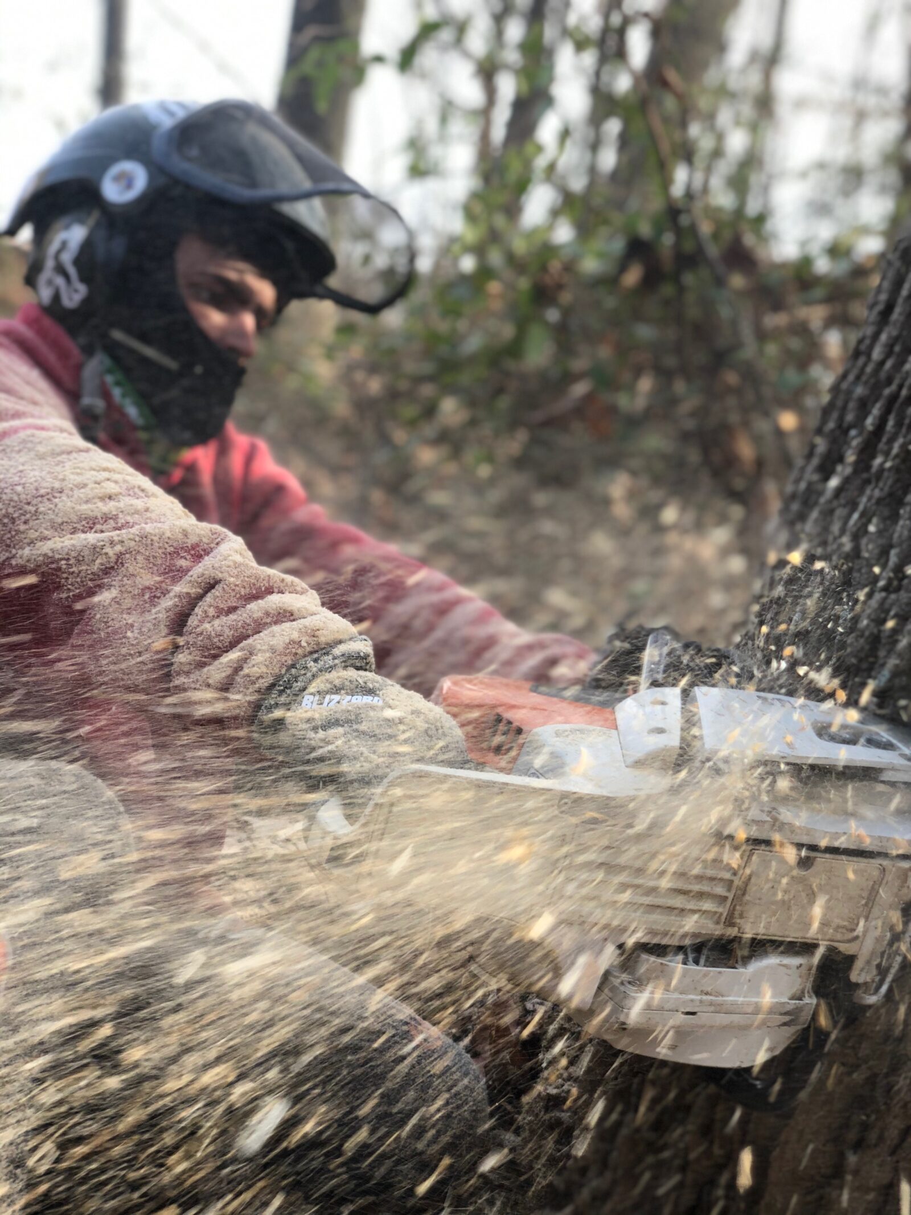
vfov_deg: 36.8
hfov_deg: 28.0
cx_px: 456
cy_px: 608
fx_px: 1824
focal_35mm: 52
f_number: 2.4
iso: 25
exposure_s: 1/120
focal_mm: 6
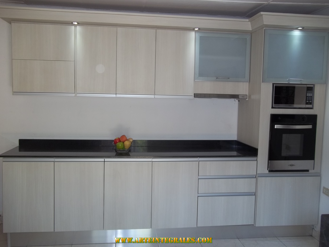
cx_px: 164
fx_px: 304
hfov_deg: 56.8
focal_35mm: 32
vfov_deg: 44.2
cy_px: 124
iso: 64
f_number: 2.9
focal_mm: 5.7
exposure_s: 1/30
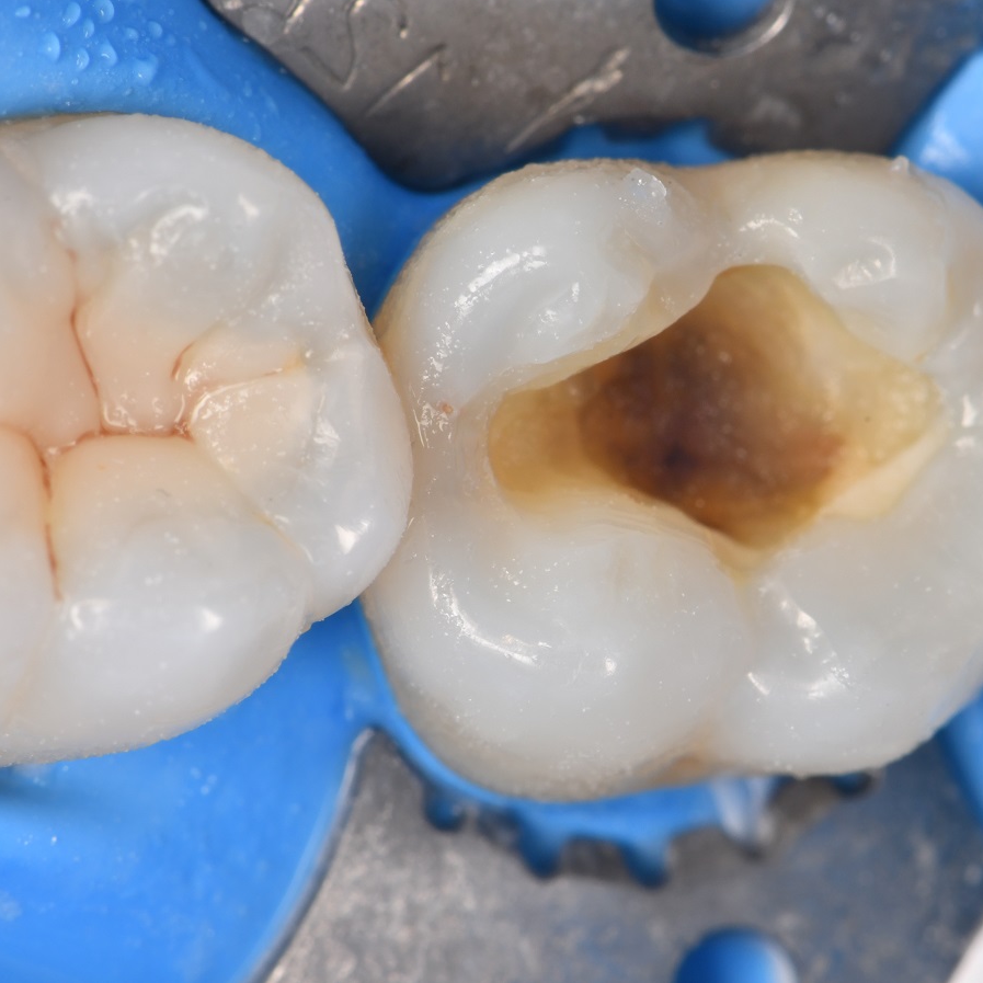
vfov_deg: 8.7
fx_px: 6458
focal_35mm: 201
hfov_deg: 8.7
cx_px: 704
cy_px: 492
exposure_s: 1/160
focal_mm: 105
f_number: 32
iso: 200
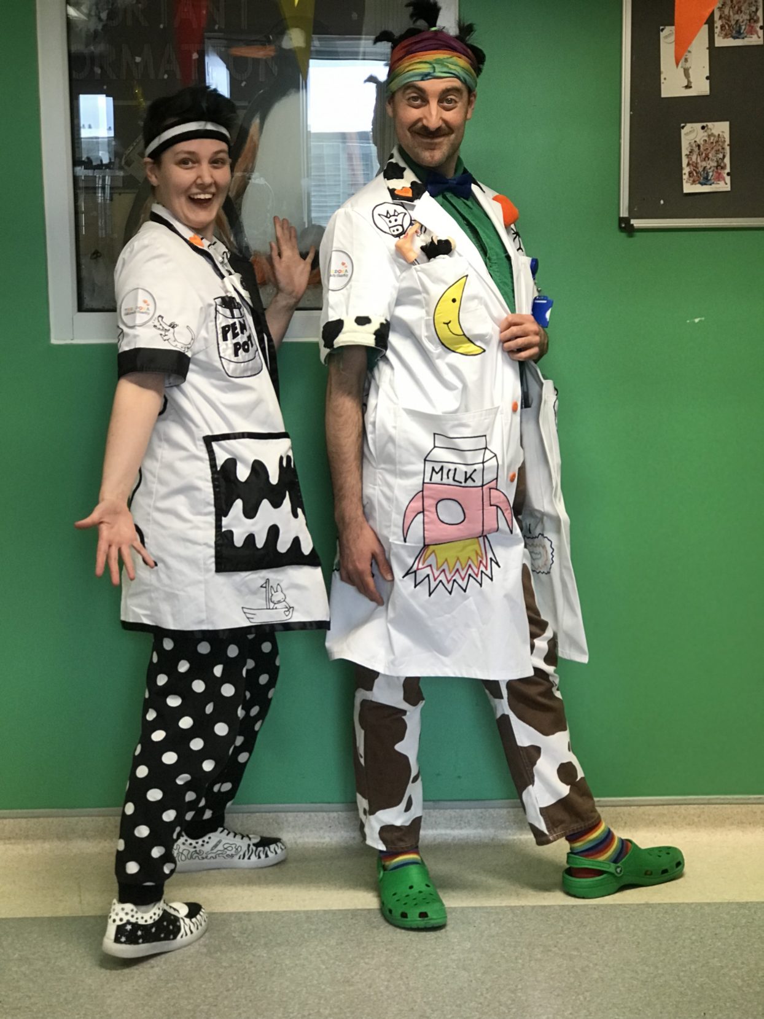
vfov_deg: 33.8
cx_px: 382
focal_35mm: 57
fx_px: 1678
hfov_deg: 25.7
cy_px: 510
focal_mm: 6.6
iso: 100
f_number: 2.8
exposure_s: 1/50
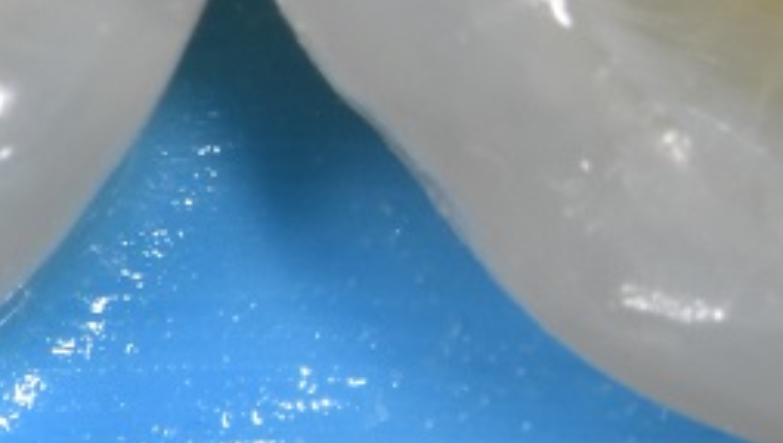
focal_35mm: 877
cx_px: 1566
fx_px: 18229
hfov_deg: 2.5
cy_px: -273
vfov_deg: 1.4
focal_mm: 105
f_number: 32
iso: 200
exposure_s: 1/160
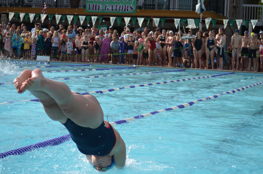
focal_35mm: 82
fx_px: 601
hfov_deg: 24.7
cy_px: 87
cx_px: 132
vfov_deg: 16.5
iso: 800
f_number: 5.6
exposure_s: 1/4000
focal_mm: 55
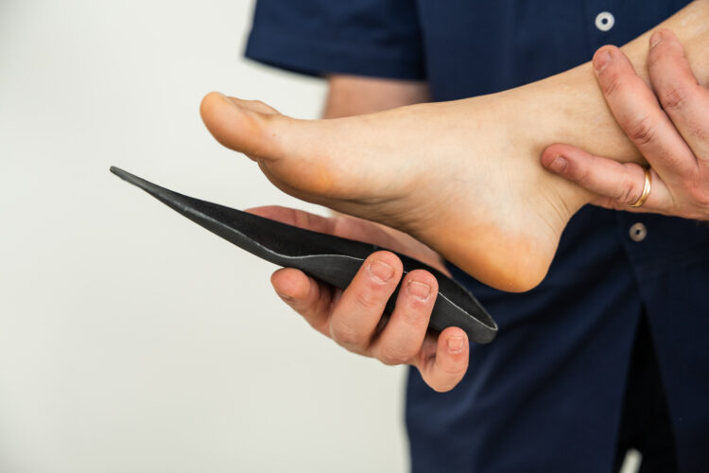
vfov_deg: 23.7
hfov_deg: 35.0
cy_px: 236
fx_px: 1124
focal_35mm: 57
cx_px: 354
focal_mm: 57.1
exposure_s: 1/160
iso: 400
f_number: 2.8
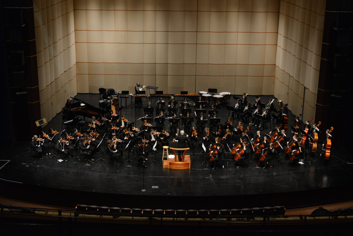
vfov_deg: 24.2
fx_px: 549
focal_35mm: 56
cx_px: 176
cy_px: 118
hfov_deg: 35.6
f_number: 5.6
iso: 3200
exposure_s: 1/125
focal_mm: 56
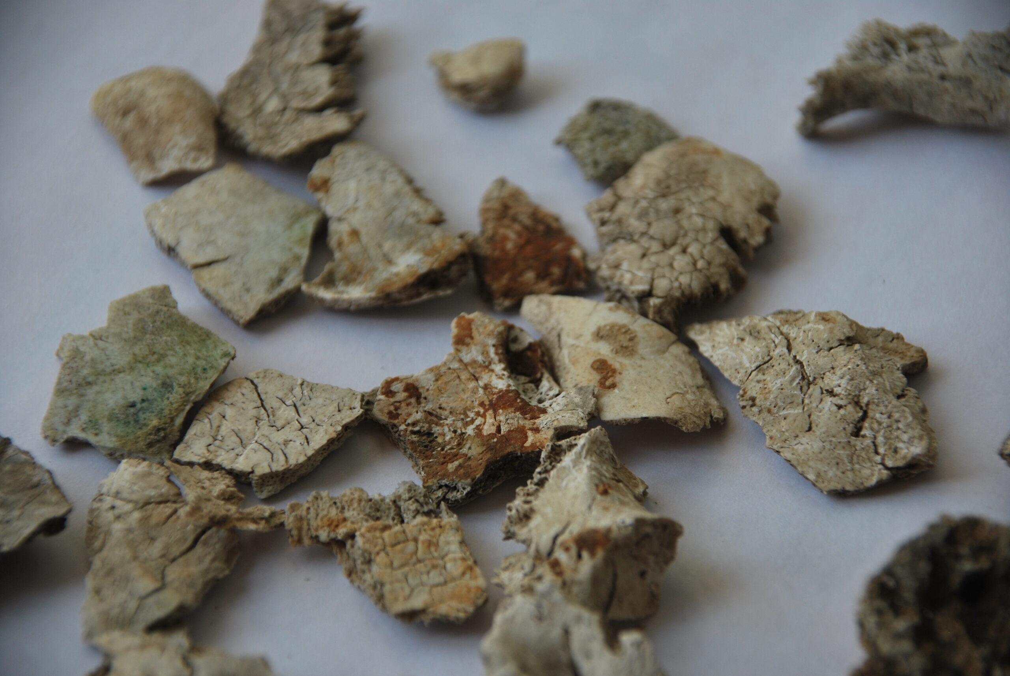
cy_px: 338
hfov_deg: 12.4
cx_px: 505
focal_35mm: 165
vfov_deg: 8.3
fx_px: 4635
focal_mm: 110
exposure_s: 1/200
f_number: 5.6
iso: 200
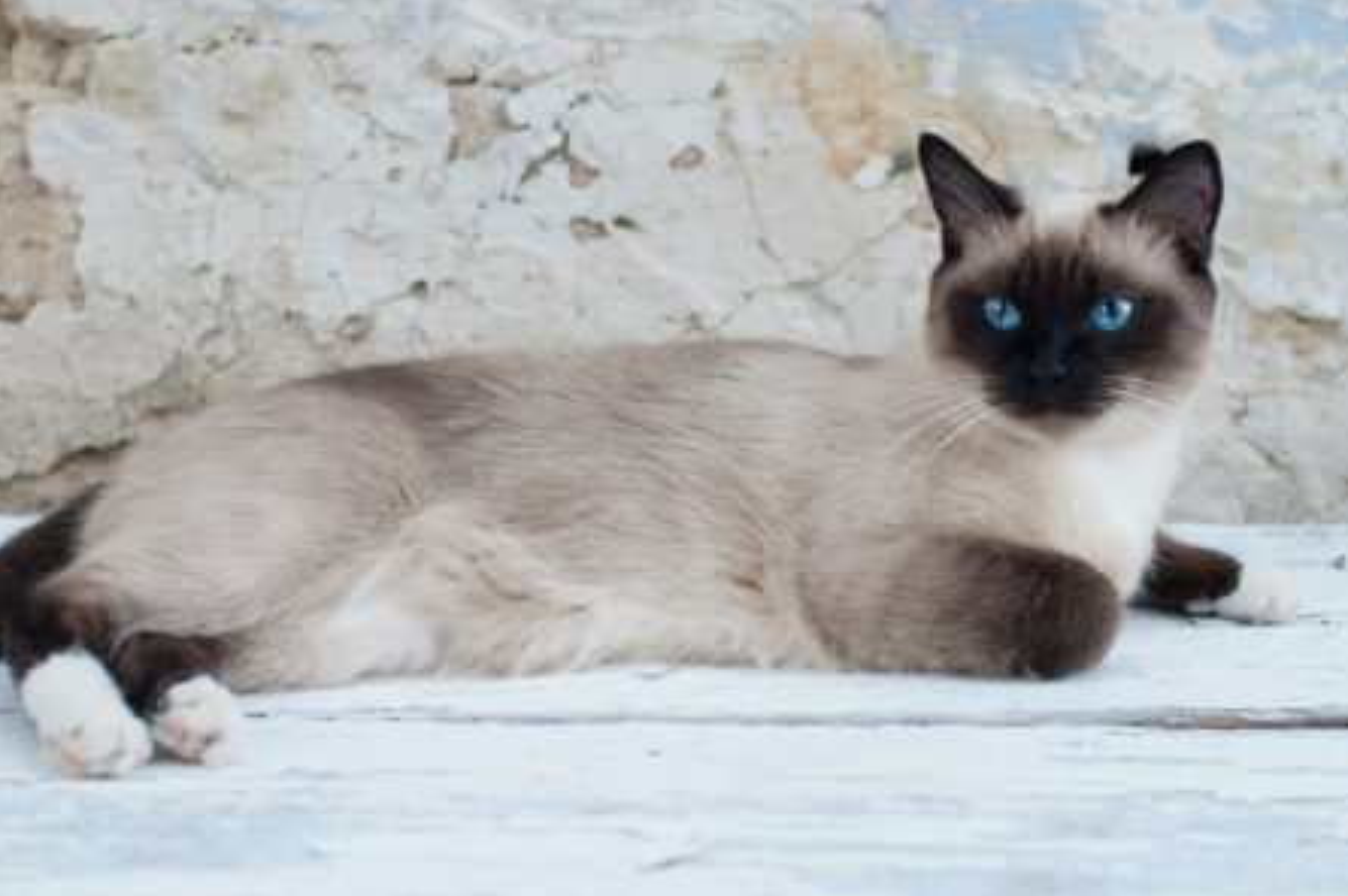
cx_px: 669
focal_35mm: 76
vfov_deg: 17.9
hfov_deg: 26.7
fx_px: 2844
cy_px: 446
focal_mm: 50
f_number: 3.2
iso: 100
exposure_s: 1/125
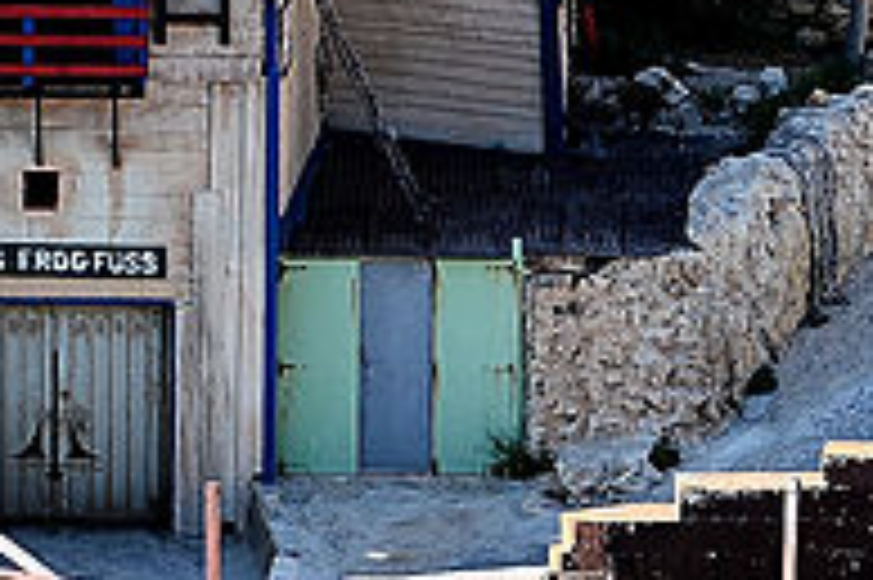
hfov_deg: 4.0
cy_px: -618
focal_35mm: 518
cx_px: -522
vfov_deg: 2.6
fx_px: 12551
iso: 100
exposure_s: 1/640
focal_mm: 98
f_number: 4
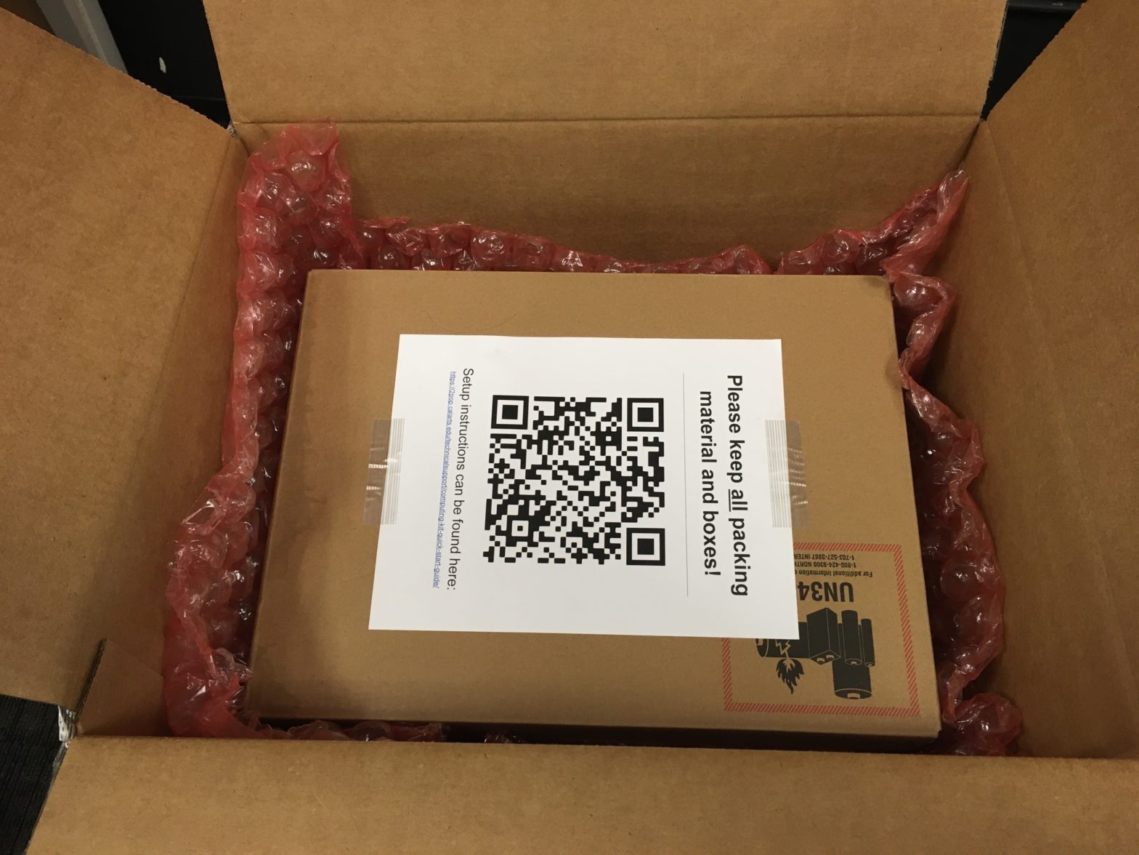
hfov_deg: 61.7
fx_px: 954
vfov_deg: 48.2
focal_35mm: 29
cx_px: 570
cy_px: 428
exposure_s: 1/30
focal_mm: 4.15
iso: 80
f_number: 2.2
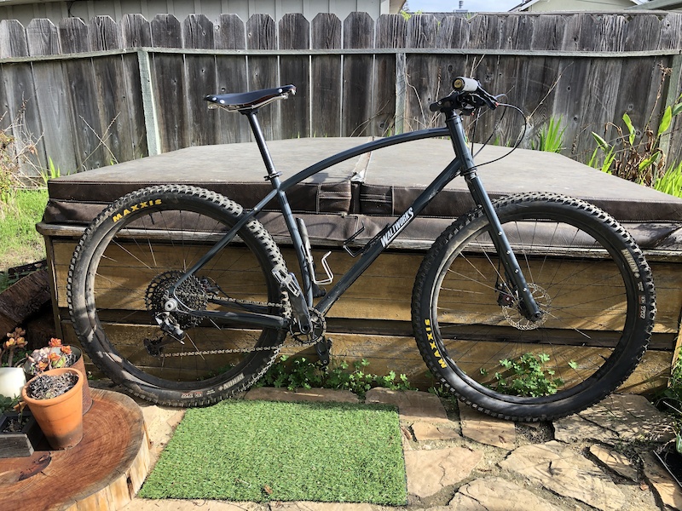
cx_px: 341
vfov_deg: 49.7
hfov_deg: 63.4
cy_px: 256
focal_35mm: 28
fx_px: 552
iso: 20
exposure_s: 1/426
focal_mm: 3.99
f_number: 1.8
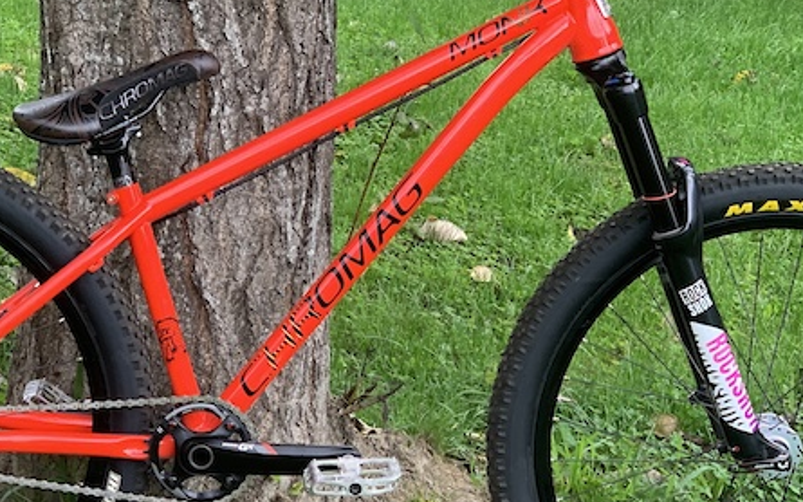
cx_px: 309
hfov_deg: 21.0
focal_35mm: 99
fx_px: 2166
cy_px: 359
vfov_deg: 13.2
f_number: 2.4
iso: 100
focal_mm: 6
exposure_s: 1/122
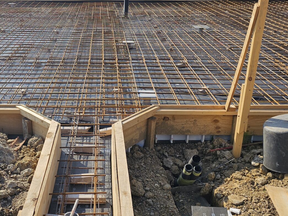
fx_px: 374
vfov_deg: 32.2
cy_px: 102
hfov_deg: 41.7
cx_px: 102
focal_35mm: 45
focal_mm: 6.3
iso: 10
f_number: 1.7
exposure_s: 1/1047
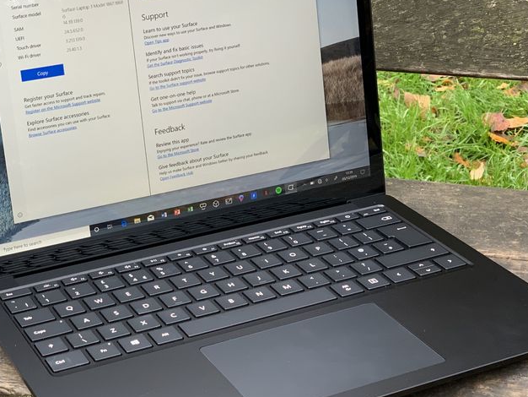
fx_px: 1297
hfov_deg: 23.0
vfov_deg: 17.4
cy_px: 184
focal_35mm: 85
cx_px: 243
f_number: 2.4
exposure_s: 1/122
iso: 80
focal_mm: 6
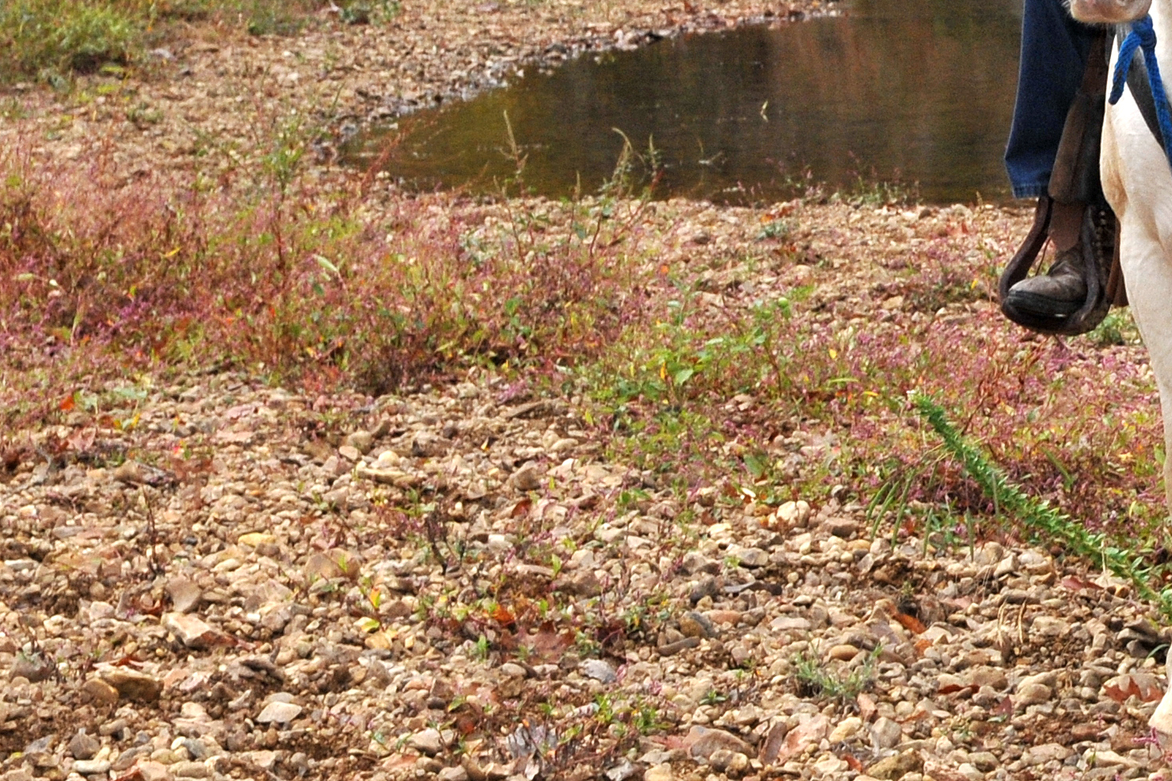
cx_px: 1675
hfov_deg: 12.0
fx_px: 5370
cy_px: -182
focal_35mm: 165
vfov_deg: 8.2
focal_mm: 38
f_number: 9
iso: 400
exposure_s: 1/250
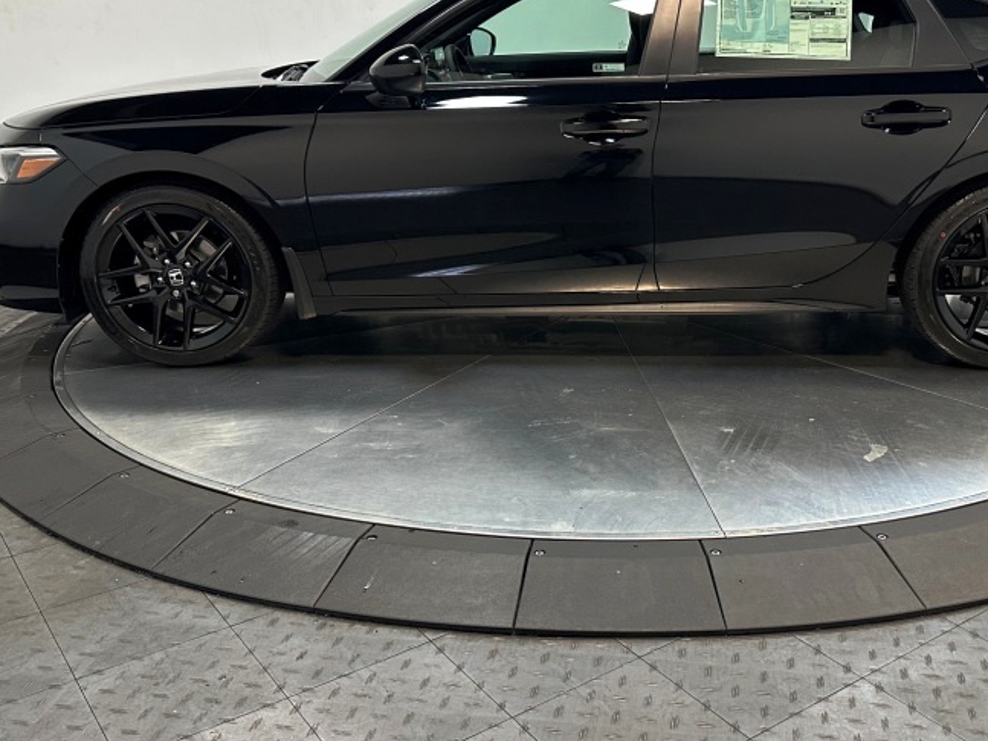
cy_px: 299
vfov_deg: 37.6
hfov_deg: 48.8
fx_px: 1084
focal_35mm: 38
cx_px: 574
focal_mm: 6.86
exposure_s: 1/60
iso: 320
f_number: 1.78
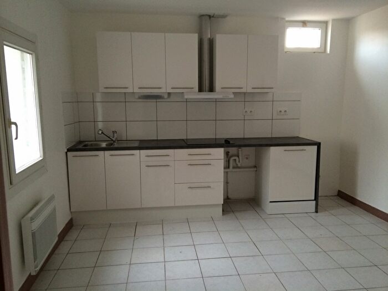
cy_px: 146
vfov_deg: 46.8
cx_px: 194
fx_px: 336
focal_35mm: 30
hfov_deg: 60.0
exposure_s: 1/30
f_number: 2.2
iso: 160
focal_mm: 4.12
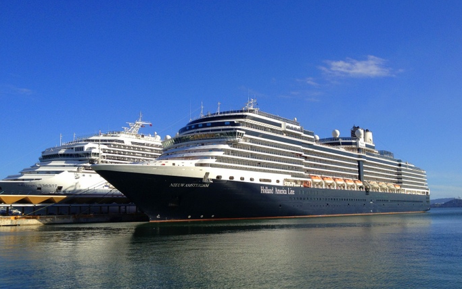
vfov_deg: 33.6
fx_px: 478
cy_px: 152
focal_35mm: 38
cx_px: 236
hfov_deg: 51.5
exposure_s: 1/2123
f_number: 2.4
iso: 50
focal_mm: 4.28
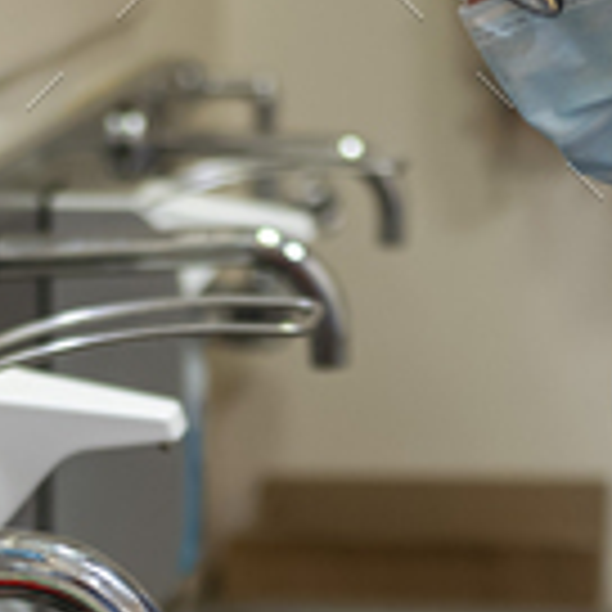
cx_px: 248
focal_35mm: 129
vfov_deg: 13.1
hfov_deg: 13.5
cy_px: 749
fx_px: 2580
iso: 500
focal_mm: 35
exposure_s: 1/160
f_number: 2.2
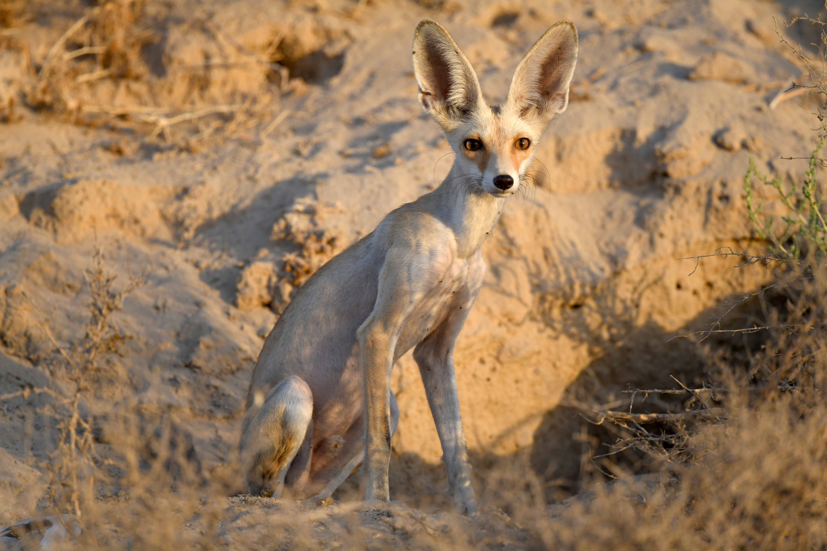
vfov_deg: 2.7
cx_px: 414
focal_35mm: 500
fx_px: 11485
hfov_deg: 4.1
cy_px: 276
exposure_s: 1/2000
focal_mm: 500
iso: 1000
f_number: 5.6
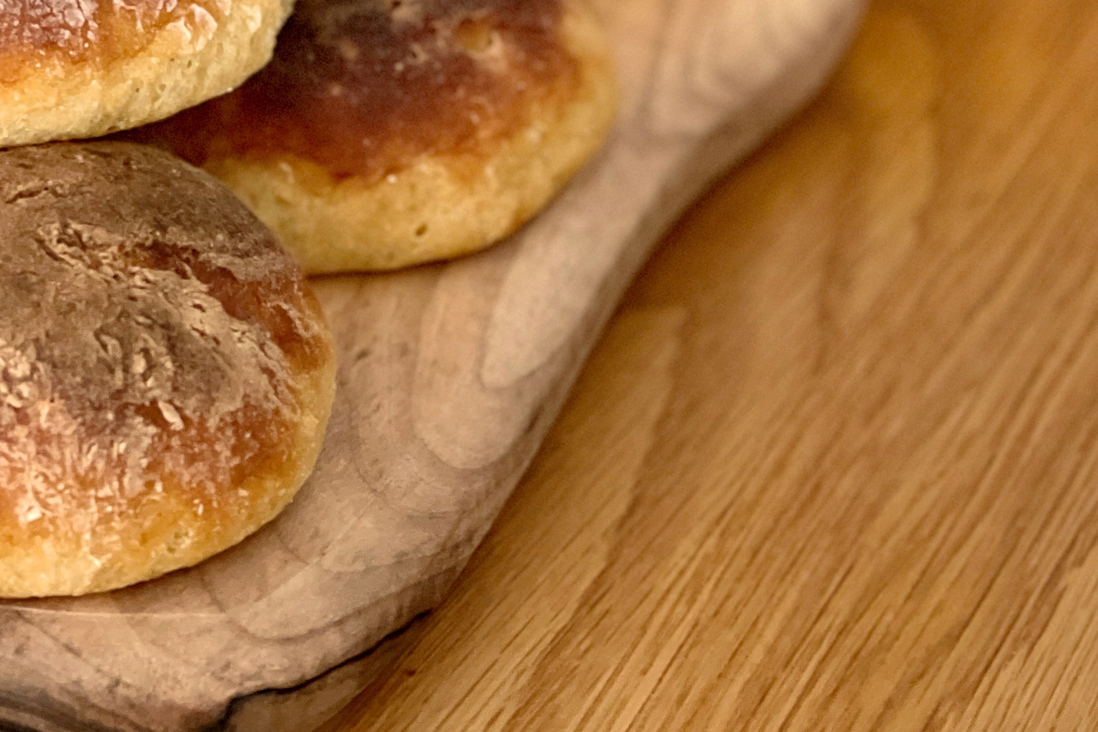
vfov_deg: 11.3
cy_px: 73
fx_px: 3659
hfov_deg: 16.9
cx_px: 159
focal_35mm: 120
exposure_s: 1/15
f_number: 2.2
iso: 400
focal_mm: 7.5
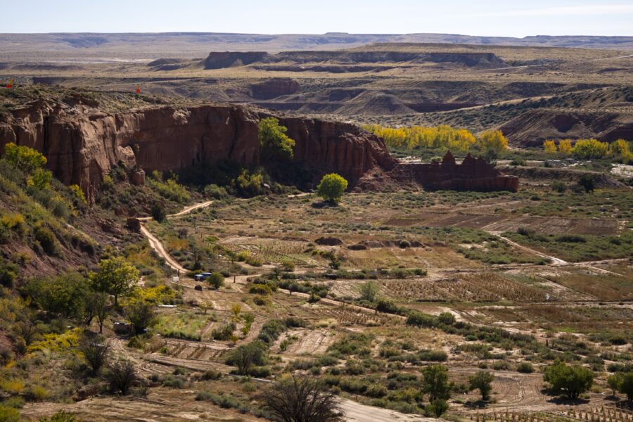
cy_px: 211
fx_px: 1582
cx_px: 316
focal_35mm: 90
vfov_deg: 15.2
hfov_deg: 22.6
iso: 100
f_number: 2.8
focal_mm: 90
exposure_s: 1/2500
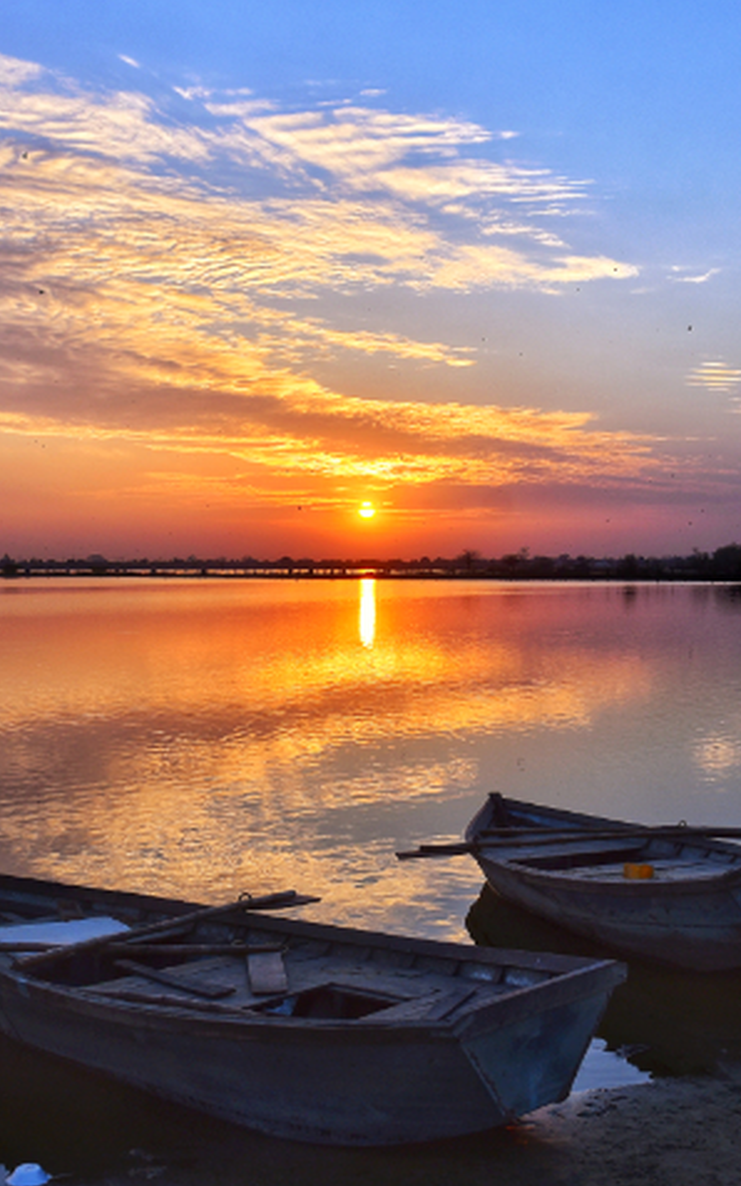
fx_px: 1325
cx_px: 336
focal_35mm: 41
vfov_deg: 48.2
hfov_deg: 31.2
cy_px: 624
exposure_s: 1/640
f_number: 5
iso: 200
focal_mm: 24
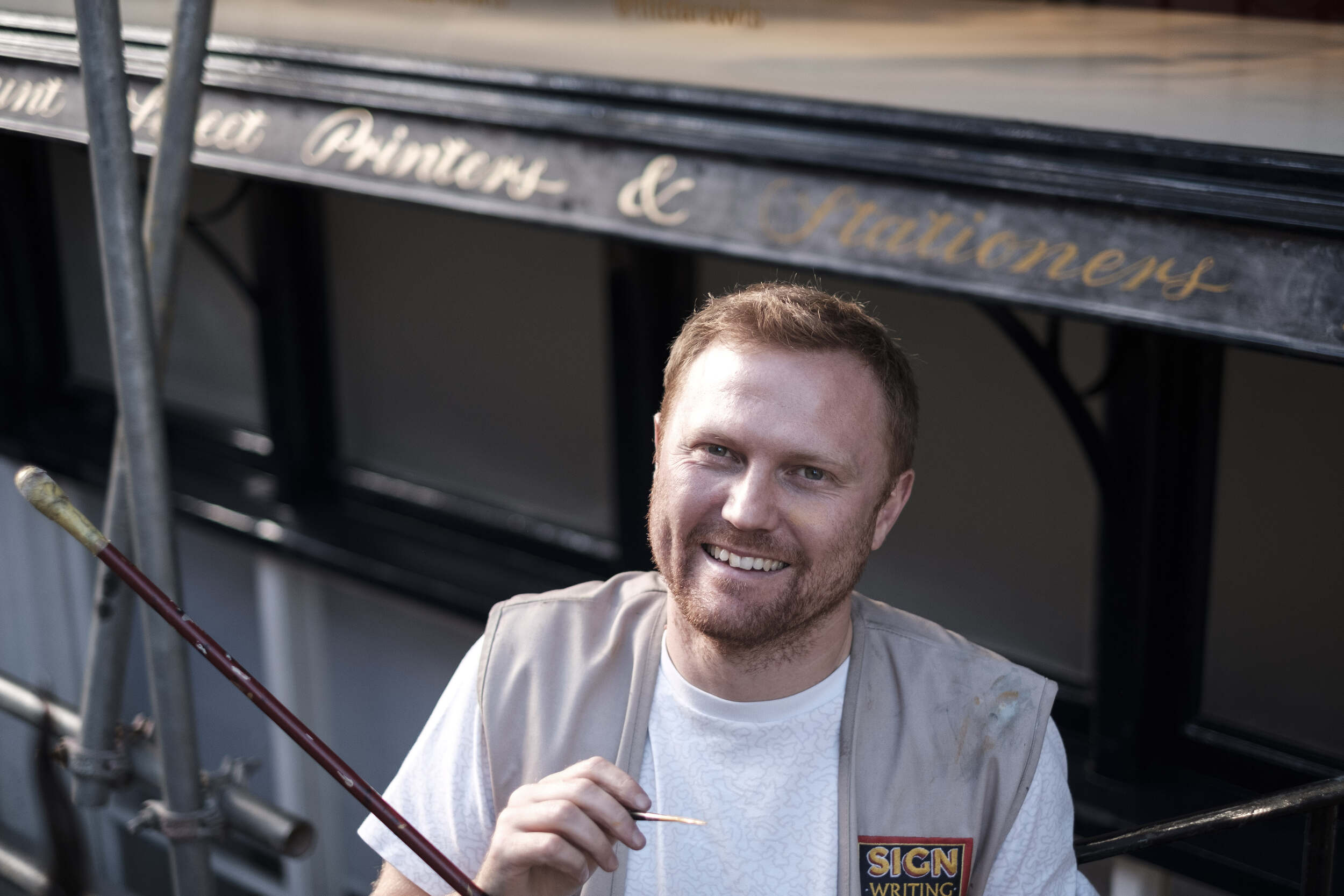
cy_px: 448
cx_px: 672
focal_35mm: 53
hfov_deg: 37.5
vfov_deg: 25.5
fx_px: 1978
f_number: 1.4
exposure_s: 1/500
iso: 400
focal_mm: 35
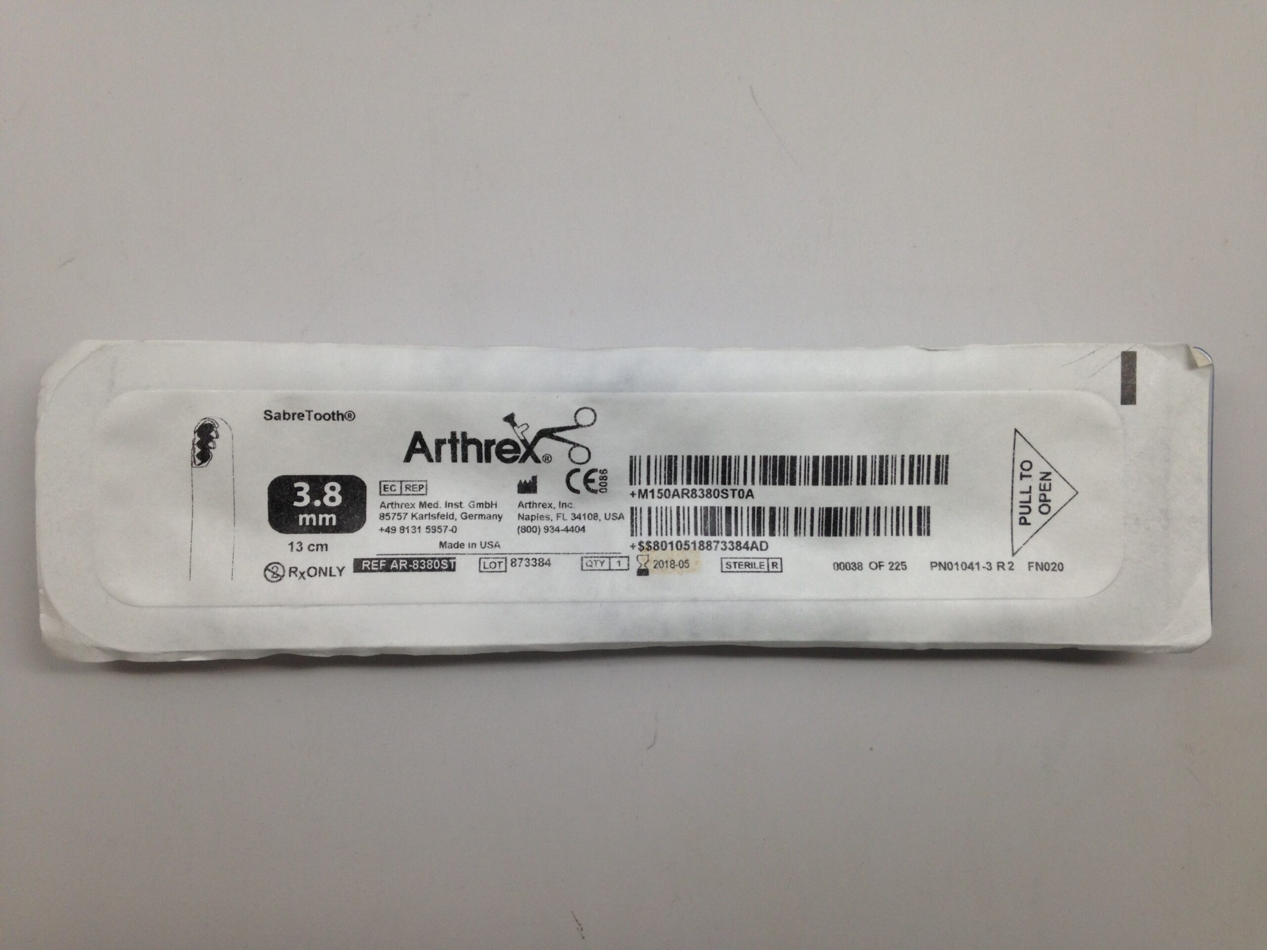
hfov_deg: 55.4
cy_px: 475
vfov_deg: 42.9
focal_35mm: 33
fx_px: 1208
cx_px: 634
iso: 50
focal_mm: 4.12
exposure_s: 1/60
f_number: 2.4
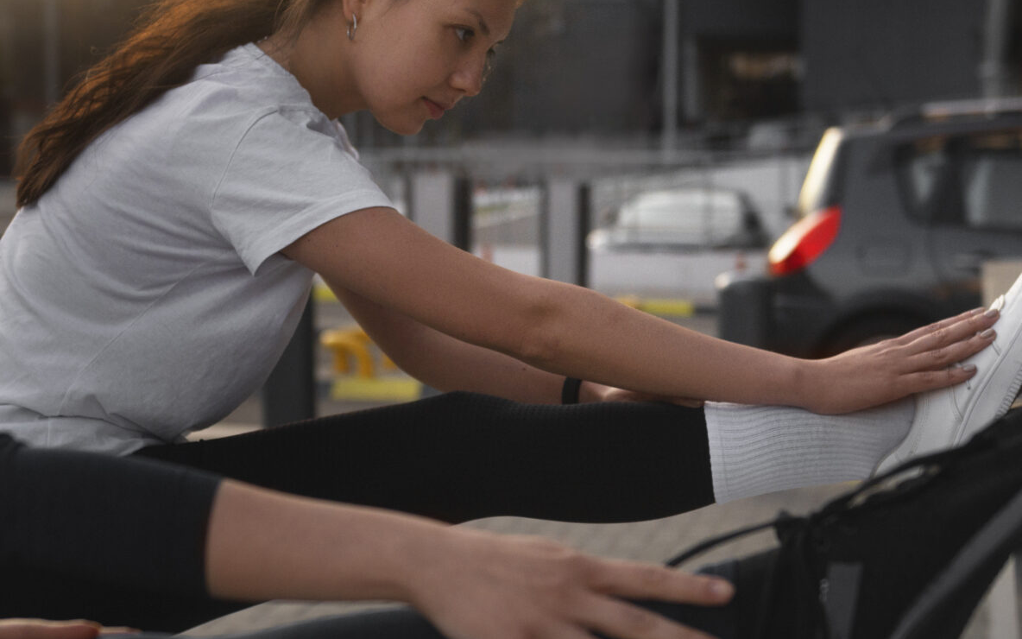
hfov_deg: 27.8
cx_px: 414
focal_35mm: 74
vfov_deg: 17.6
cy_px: 310
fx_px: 2061
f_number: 2.8
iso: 400
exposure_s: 1/4000
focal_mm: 42
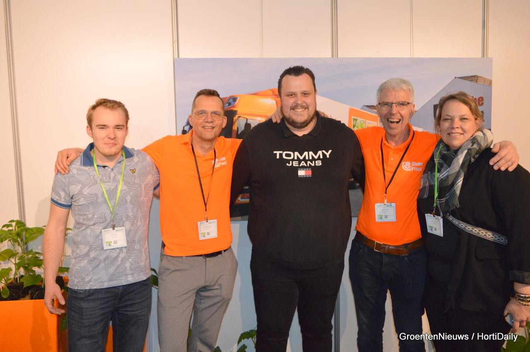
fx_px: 441
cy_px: 176
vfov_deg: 43.5
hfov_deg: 62.0
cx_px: 265
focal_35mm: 30
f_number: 4.5
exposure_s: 1/200
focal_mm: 20
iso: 2000
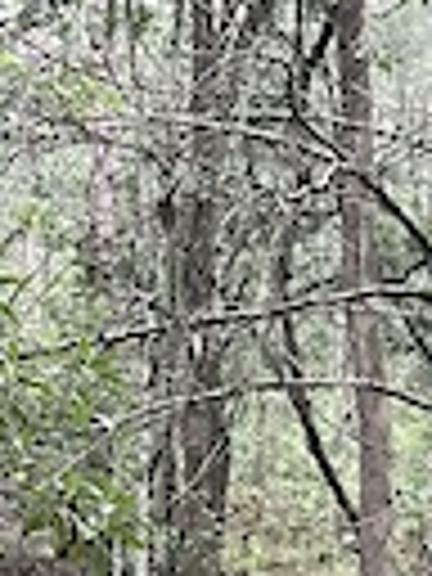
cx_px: 198
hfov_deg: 9.2
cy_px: 1017
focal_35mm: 162
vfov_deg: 11.4
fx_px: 2696
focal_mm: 5.7
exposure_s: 1/60
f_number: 1.5
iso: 160
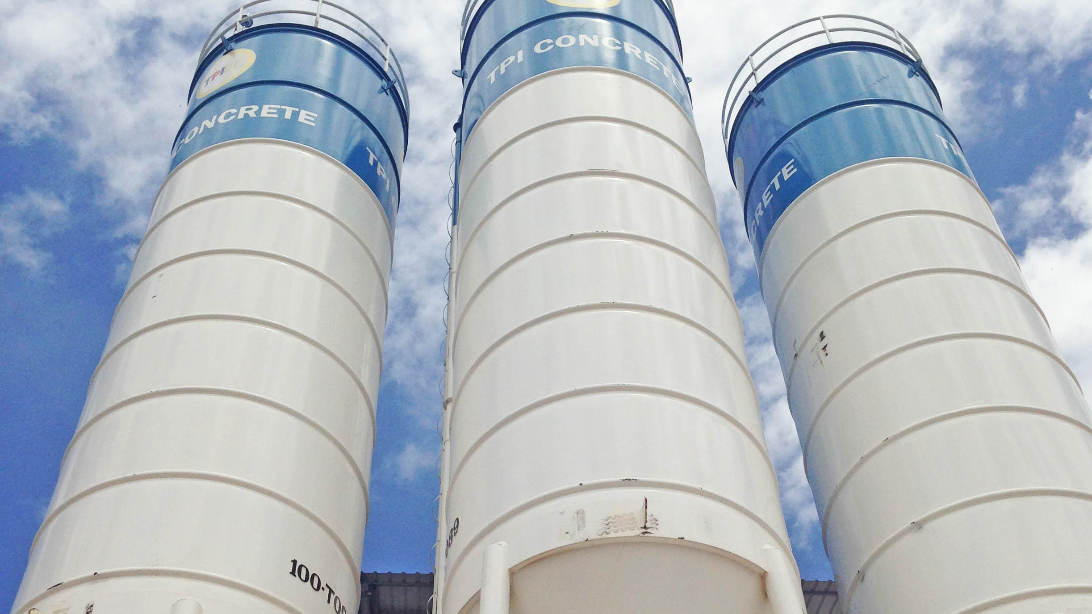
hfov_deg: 42.9
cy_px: 464
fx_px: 1390
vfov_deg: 24.6
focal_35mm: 48
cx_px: 546
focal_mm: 4.12
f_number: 2.4
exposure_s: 1/3876
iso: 50
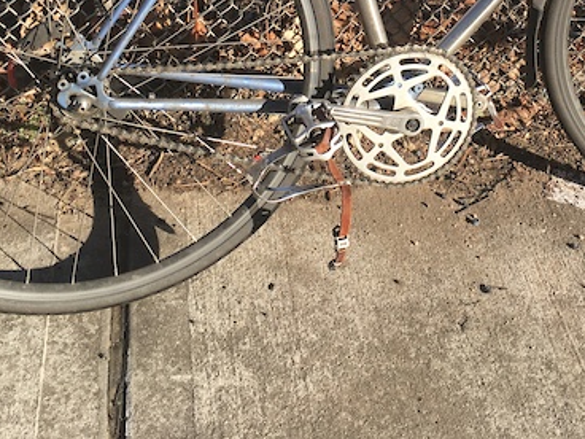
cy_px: -25
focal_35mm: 63
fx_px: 1065
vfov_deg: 22.2
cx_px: 389
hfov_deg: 30.5
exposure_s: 1/699
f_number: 2.2
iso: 25
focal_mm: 4.15
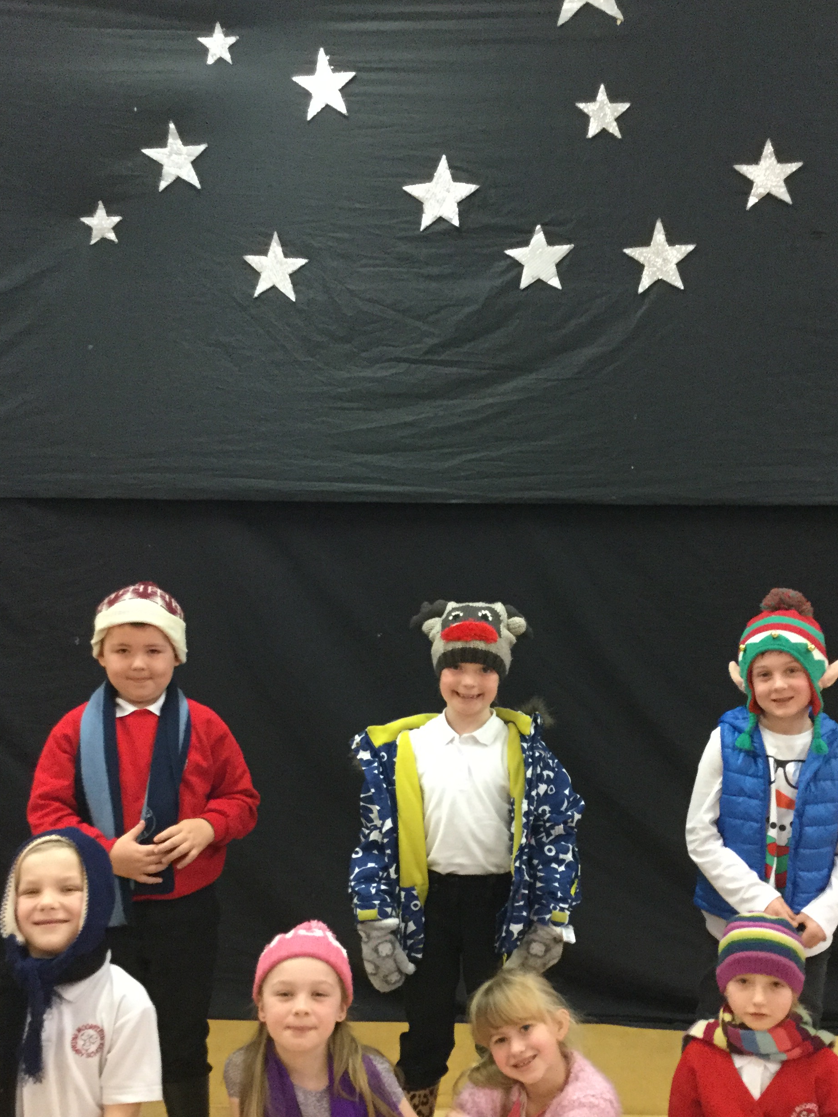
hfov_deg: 35.1
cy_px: 716
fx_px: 1323
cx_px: 476
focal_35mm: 41
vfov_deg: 45.3
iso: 200
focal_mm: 3.3
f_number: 2.4
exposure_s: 1/25
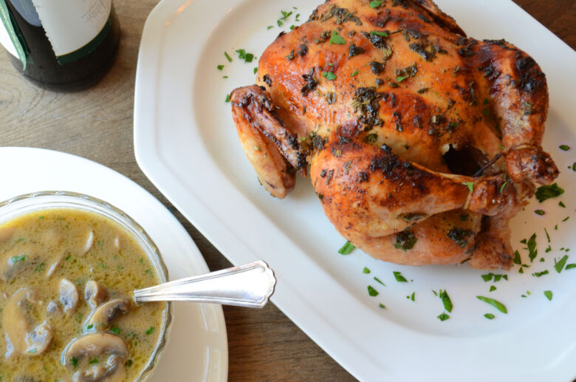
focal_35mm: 60
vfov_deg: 22.5
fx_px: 958
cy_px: 191
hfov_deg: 33.5
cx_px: 288
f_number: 10
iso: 400
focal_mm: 40
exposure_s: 1/20
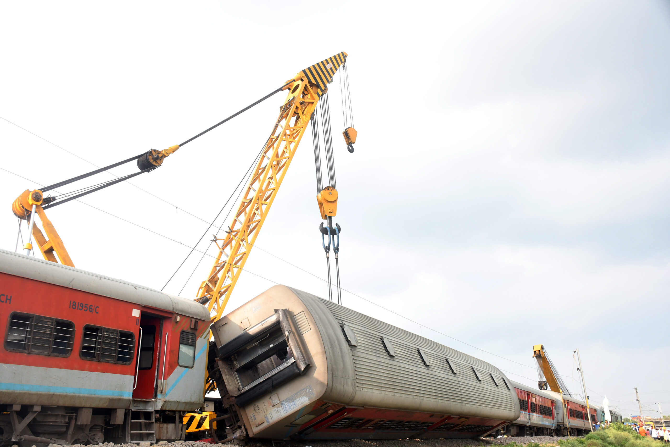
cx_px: 335
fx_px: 670
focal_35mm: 36
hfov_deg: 53.1
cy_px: 224
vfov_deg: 36.9
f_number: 6.3
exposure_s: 1/400
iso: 640
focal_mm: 24
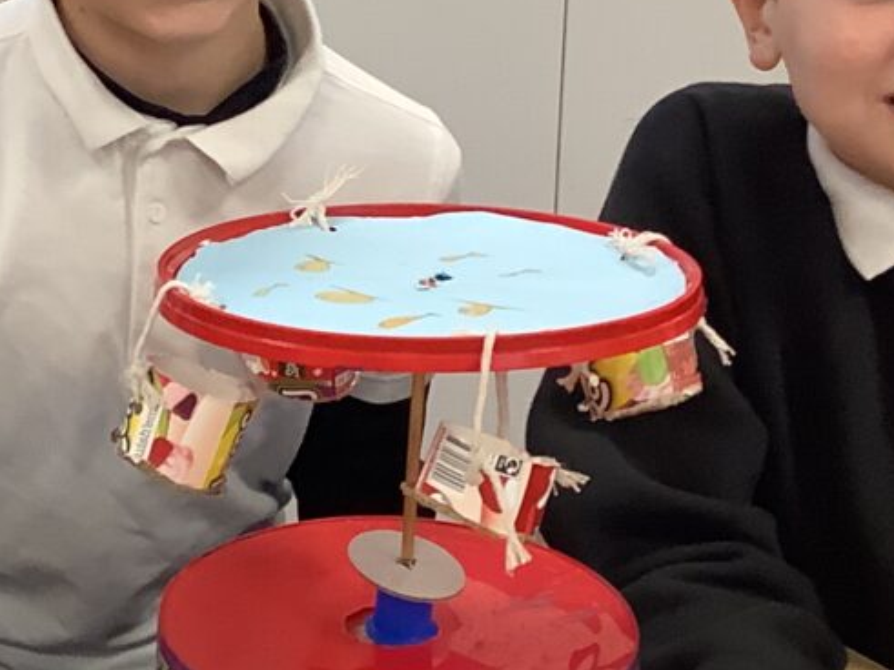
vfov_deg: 15.2
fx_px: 2505
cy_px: 324
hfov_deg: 19.8
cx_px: 73
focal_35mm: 97
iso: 160
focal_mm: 3.3
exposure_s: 1/50
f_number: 2.4
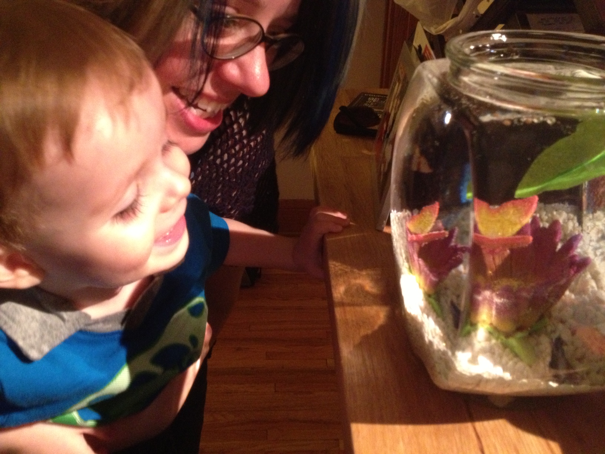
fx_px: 612
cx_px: 302
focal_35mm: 35
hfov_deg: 52.6
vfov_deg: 40.7
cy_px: 227
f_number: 2.4
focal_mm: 4.28
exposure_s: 1/15
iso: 500
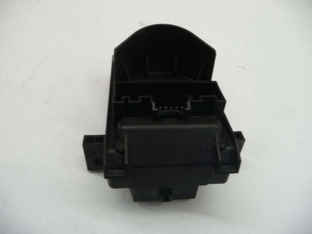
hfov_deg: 63.4
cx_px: 156
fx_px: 252
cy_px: 117
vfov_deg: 49.7
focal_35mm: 28
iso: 160
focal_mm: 4.7
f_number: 3.3
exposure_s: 1/30
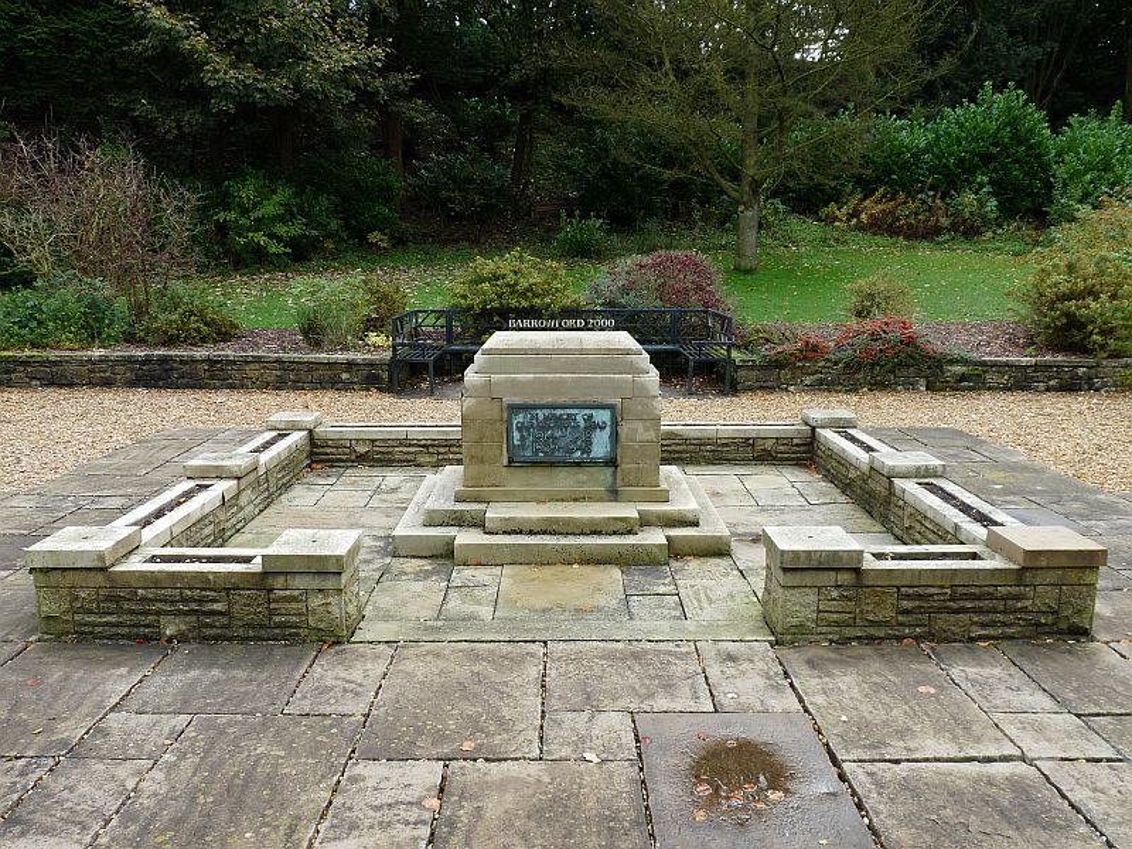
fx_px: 883
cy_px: 424
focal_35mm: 27
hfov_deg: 65.3
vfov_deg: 51.4
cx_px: 566
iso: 100
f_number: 4
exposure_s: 1/100
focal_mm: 4.8
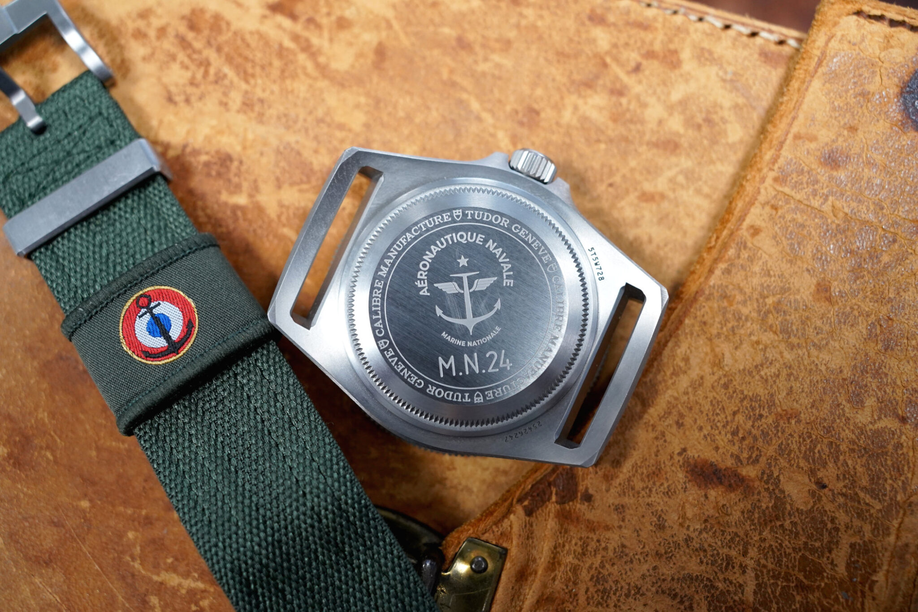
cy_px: 306
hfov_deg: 54.4
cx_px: 459
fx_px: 892
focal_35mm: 35
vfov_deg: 37.8
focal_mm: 35
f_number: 4.5
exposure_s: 1/125
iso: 2500
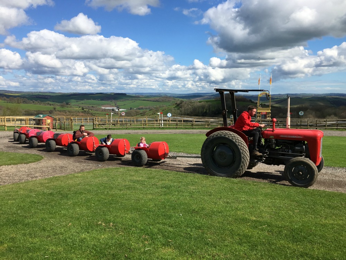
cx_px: 173
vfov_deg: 48.2
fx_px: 290
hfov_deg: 61.7
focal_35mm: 29
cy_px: 130
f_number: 2.2
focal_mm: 4.15
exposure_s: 1/1876
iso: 25
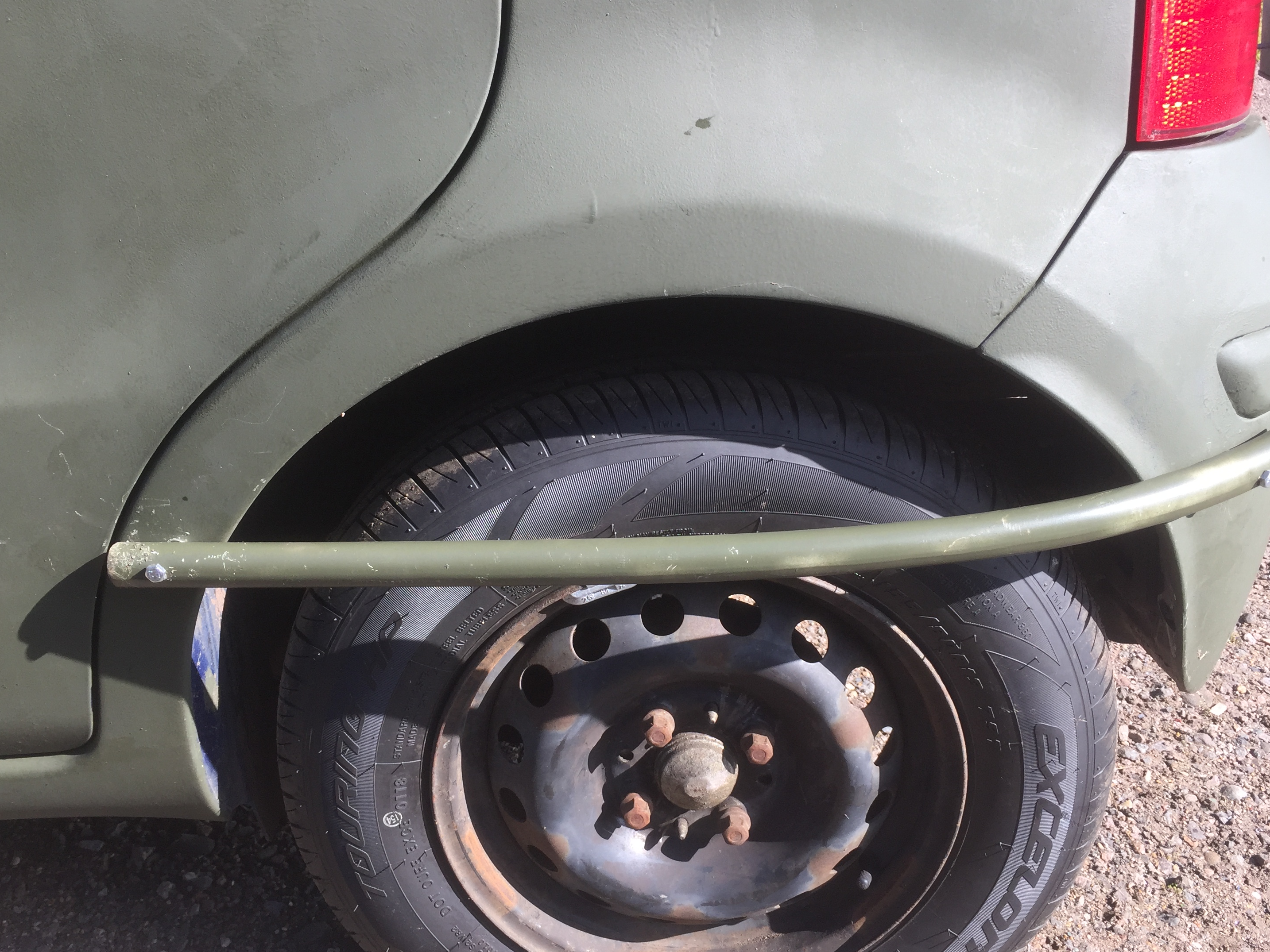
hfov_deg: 55.3
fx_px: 1211
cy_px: 504
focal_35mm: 33
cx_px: 654
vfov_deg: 42.9
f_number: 2.2
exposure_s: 1/520
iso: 32
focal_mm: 4.15
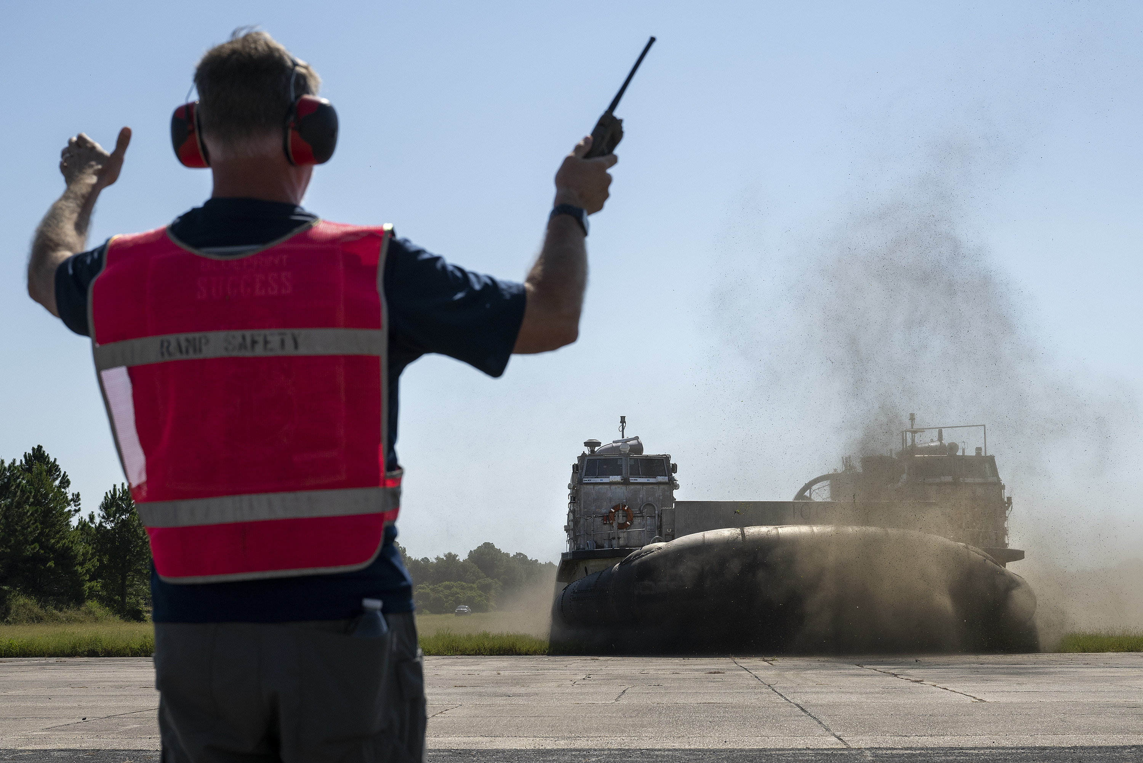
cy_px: 382
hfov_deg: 46.4
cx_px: 572
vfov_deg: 31.9
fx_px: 1334
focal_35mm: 42
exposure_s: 1/2000
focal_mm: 42
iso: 200
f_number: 6.3
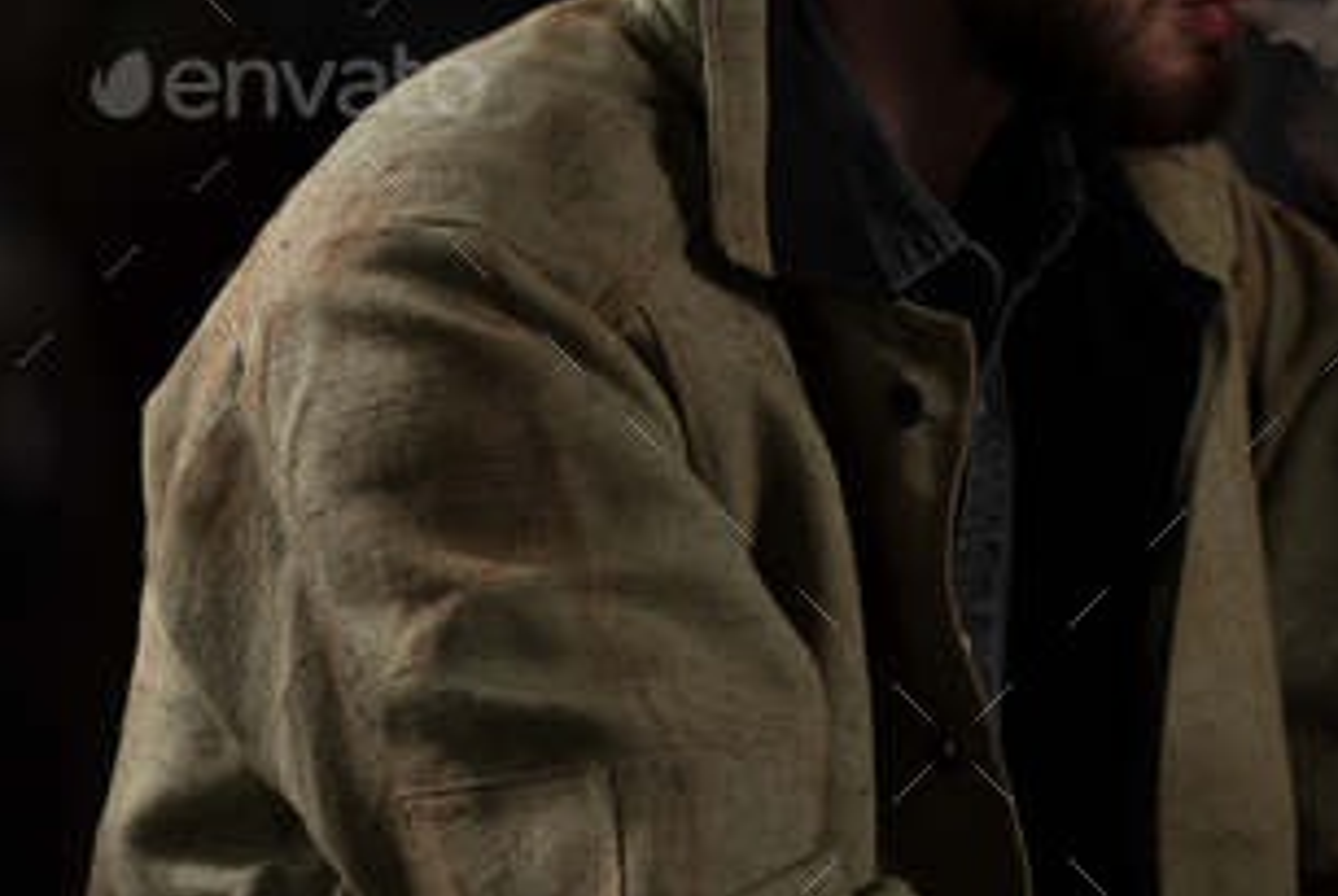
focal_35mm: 366
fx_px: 13622
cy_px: 293
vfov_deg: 3.8
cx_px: 931
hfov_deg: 5.6
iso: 160
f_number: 3.2
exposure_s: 1/200
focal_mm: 190
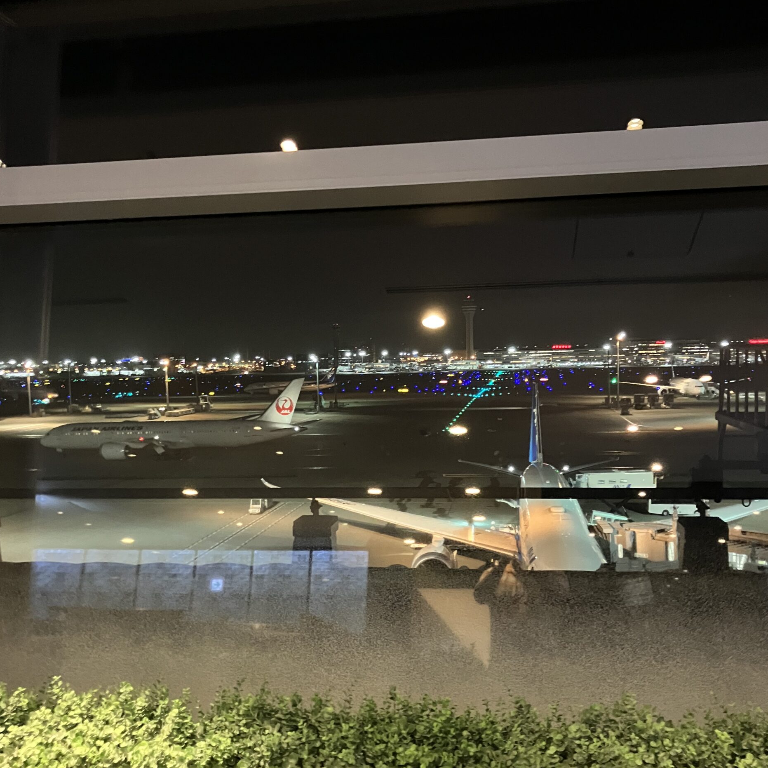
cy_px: 429
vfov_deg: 48.4
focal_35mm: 34
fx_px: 853
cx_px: 383
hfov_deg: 48.5
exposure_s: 1/20
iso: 640
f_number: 1.8
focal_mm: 3.99
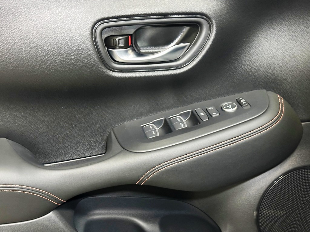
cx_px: 155
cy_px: 116
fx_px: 430
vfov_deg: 30.3
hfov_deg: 39.7
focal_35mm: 48
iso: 640
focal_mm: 6.86
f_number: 1.78
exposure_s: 1/30
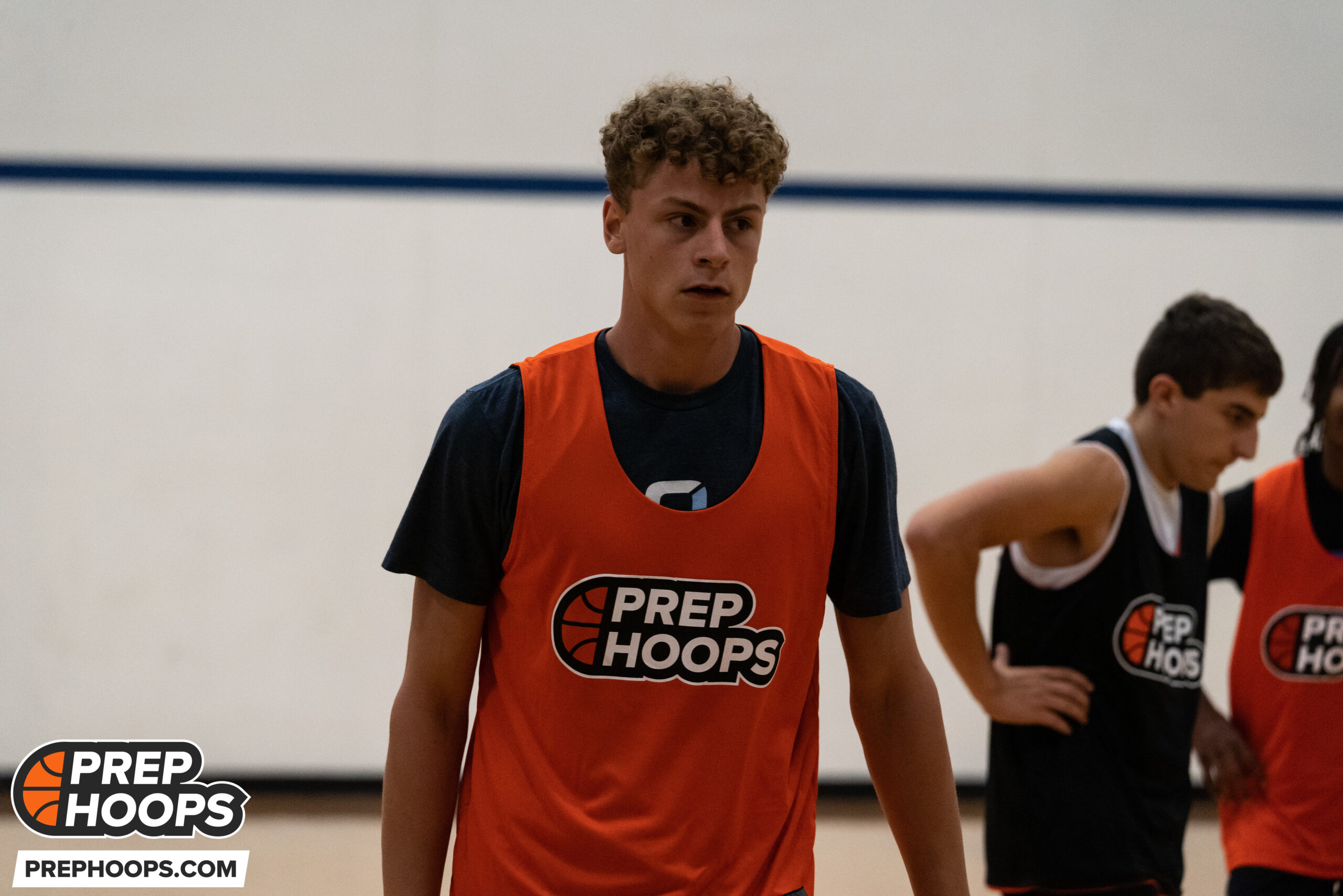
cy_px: 448
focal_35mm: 214
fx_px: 7987
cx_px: 672
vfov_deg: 6.4
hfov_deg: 9.6
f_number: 6.3
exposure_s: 1/320
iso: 6400
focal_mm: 214.1
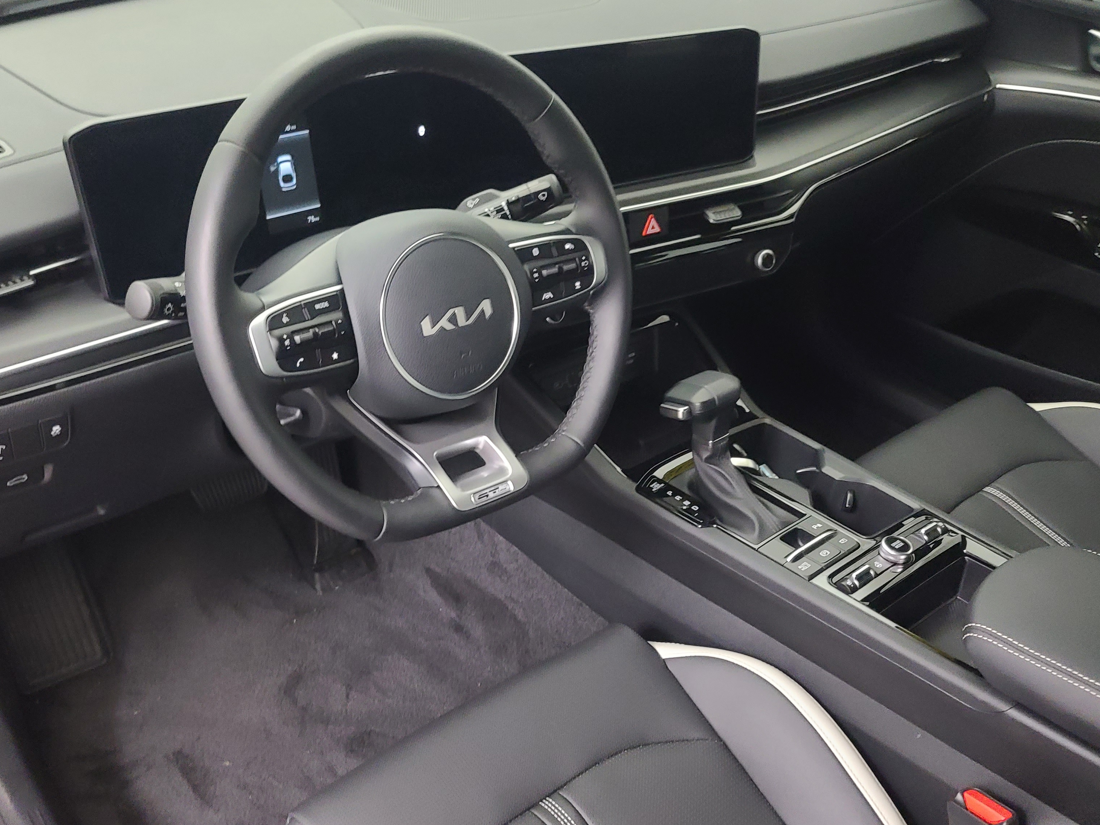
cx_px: 534
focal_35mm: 33
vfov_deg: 42.9
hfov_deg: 55.3
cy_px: 450
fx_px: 1049
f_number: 1.8
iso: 1000
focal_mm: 7
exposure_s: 1/24
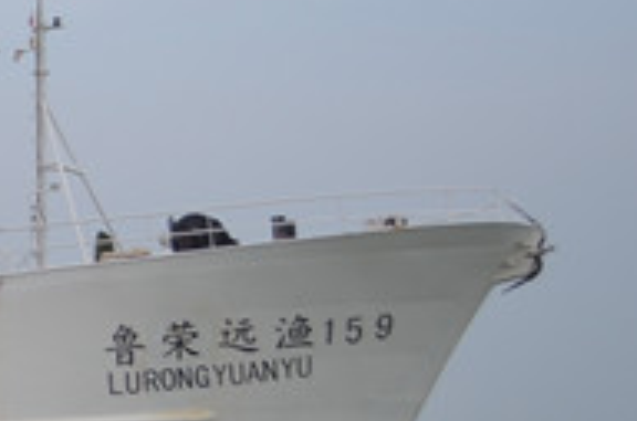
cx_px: -534
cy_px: 134
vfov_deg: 9.1
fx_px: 2648
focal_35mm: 150
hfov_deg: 12.5
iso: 200
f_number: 4
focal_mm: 24
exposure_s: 1/2000
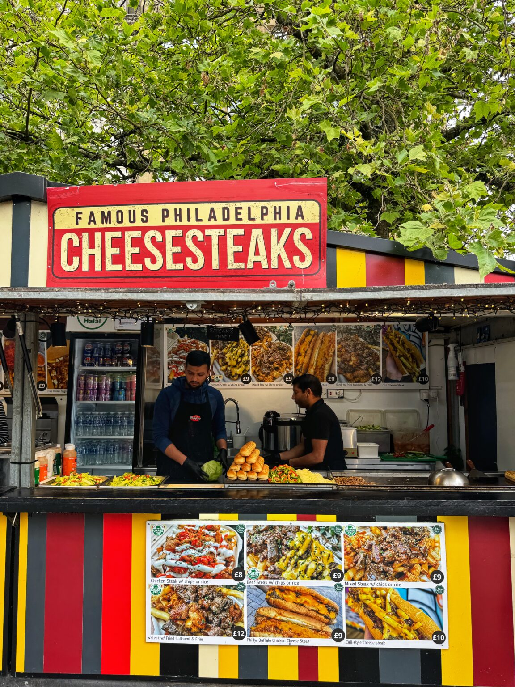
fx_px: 476
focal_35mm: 24
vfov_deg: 71.6
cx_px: 258
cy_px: 344
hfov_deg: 56.8
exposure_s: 1/558
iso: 80
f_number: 1.78
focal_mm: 6.76
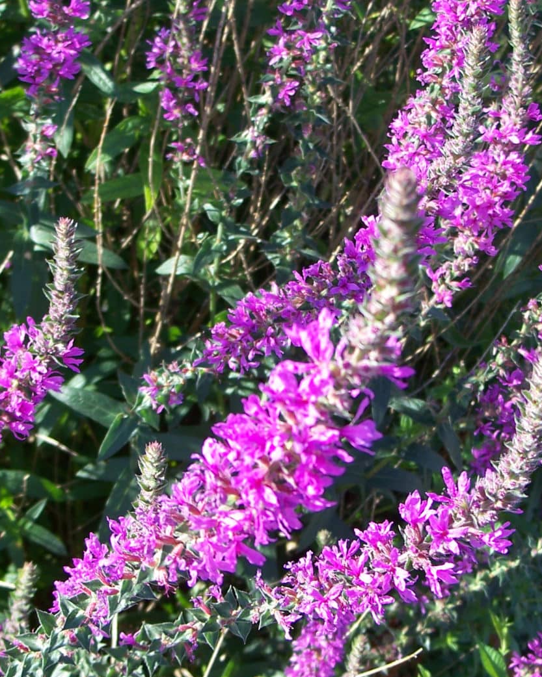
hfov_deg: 21.5
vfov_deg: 26.8
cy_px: 343
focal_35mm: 71
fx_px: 1424
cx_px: 265
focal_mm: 7.8
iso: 64
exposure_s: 1/250
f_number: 2.8
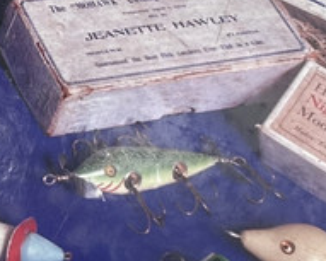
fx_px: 1371
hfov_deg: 13.1
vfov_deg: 10.8
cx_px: -84
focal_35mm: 142
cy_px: 2
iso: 50
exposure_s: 1/533
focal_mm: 5.7
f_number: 1.5
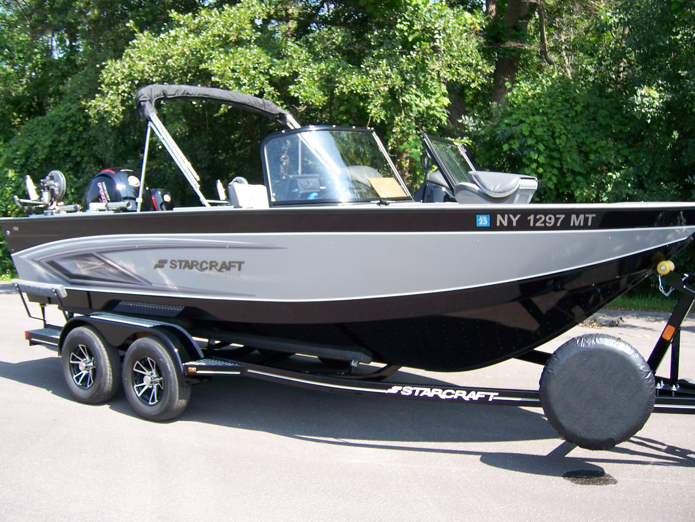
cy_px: 261
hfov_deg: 51.4
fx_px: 723
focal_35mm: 36
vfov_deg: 39.7
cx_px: 348
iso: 80
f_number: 2.8
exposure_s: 1/250
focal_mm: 6
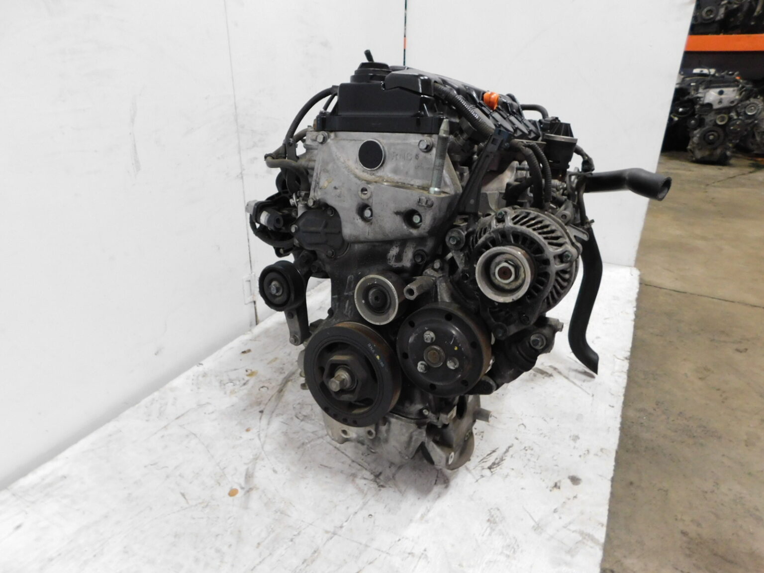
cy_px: 286
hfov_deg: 73.9
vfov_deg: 58.9
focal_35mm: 23
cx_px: 382
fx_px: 508
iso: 400
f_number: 3
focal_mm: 4
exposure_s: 1/13
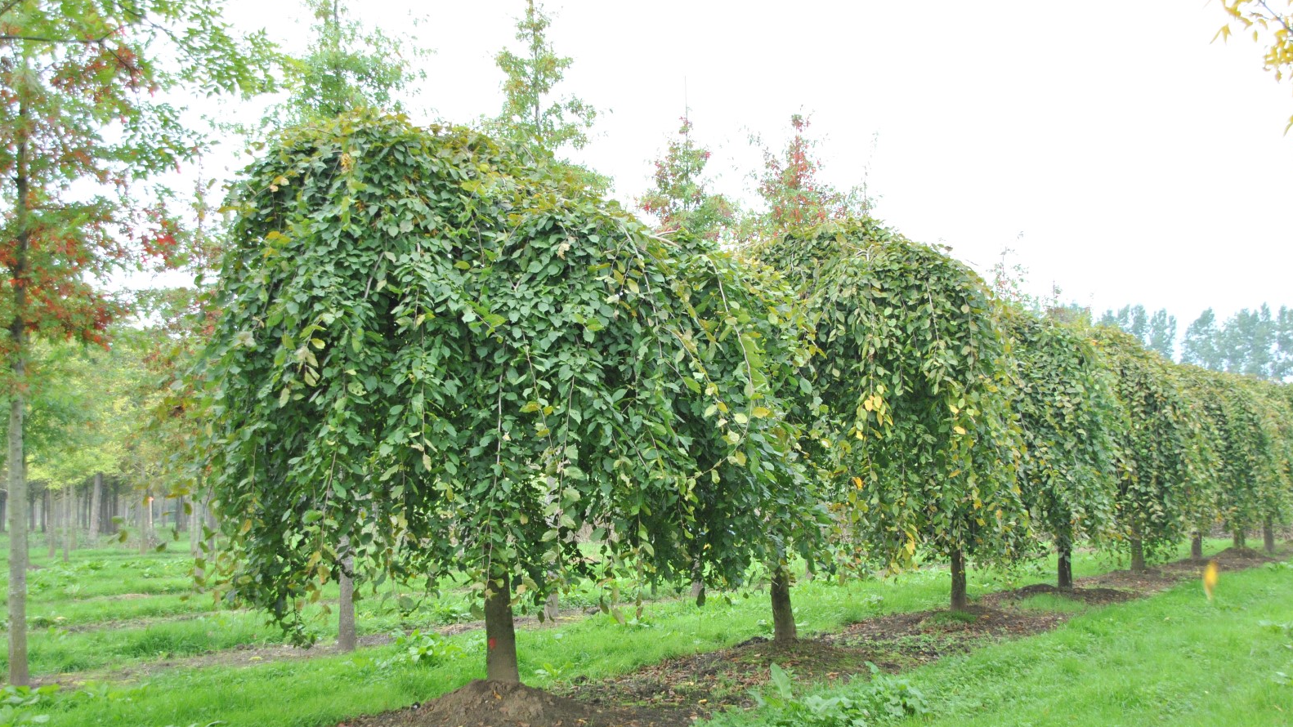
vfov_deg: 25.7
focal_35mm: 47
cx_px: 641
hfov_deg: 44.1
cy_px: 395
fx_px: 1596
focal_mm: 29
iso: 400
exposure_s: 1/160
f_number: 6.3
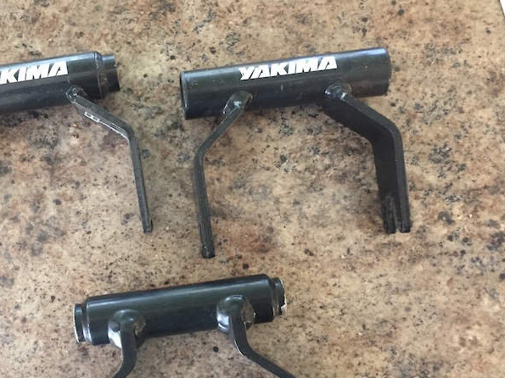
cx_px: 171
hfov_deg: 47.2
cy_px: 245
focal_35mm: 39
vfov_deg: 36.5
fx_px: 569
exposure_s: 1/30
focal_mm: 4.15
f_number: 2.2
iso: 200
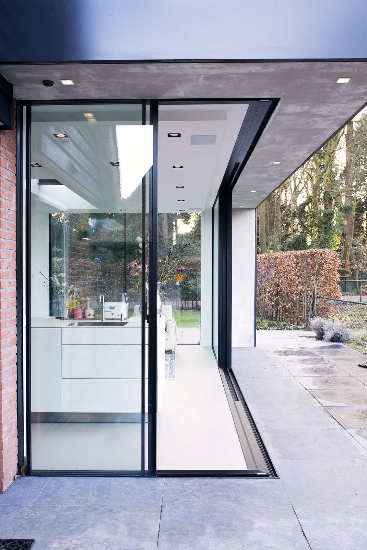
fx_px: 535
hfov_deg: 37.9
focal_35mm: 35
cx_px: 184
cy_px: 275
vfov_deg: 54.4
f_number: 8
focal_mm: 35
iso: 200
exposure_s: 1/10
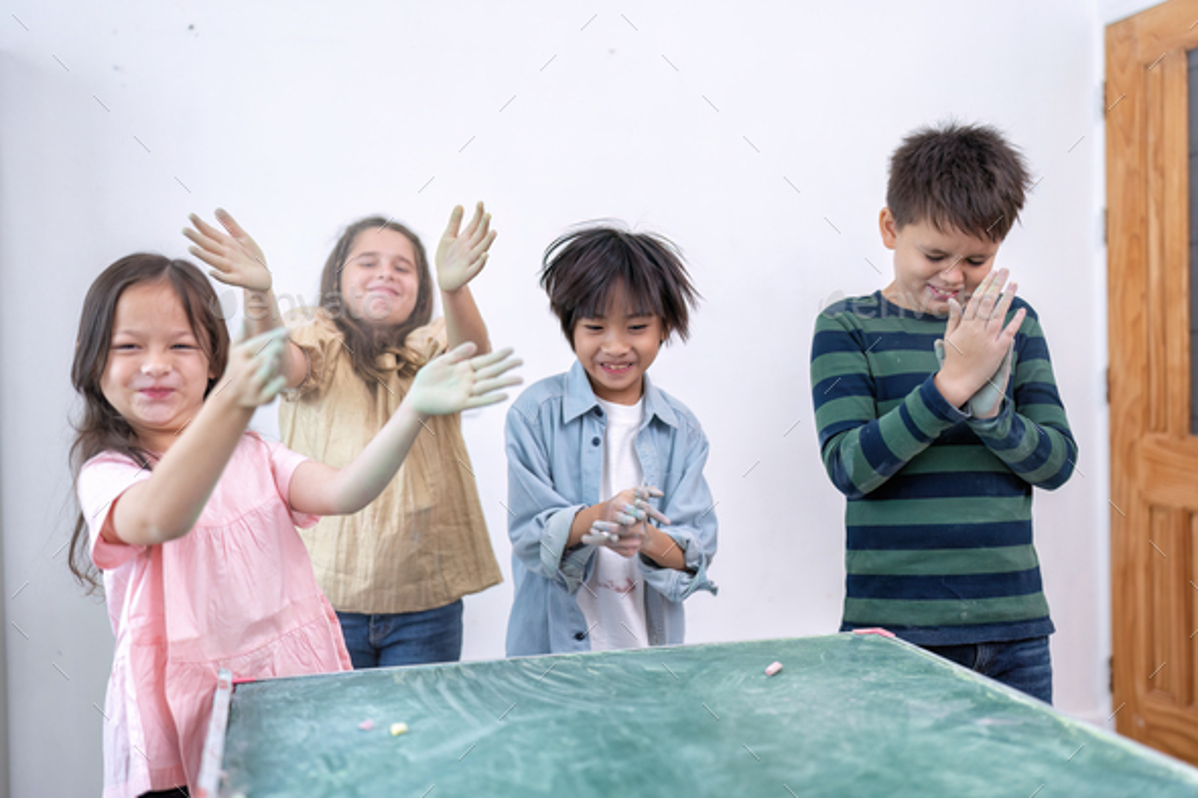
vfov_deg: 37.8
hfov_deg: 54.4
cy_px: 399
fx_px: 1164
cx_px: 599
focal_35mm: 35
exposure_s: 1/500
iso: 320
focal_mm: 35
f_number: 1.4
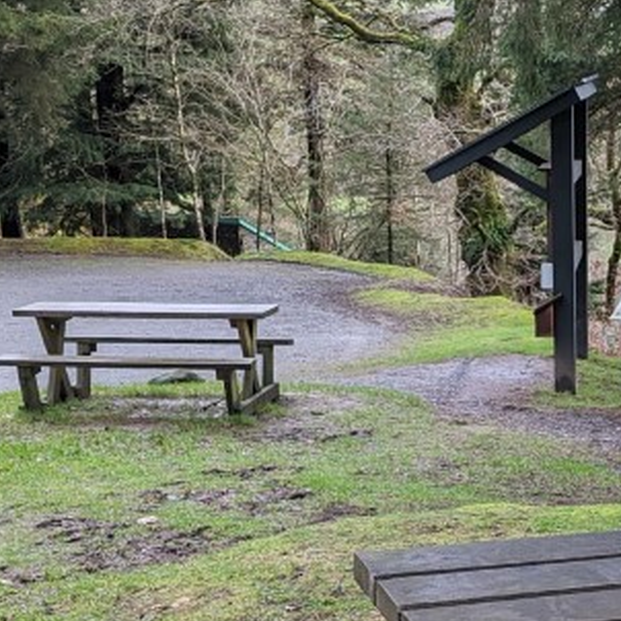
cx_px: 750
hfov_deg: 19.4
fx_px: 1705
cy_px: 559
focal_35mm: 84
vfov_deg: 20.2
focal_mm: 6.81
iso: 45
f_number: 1.85
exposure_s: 1/30
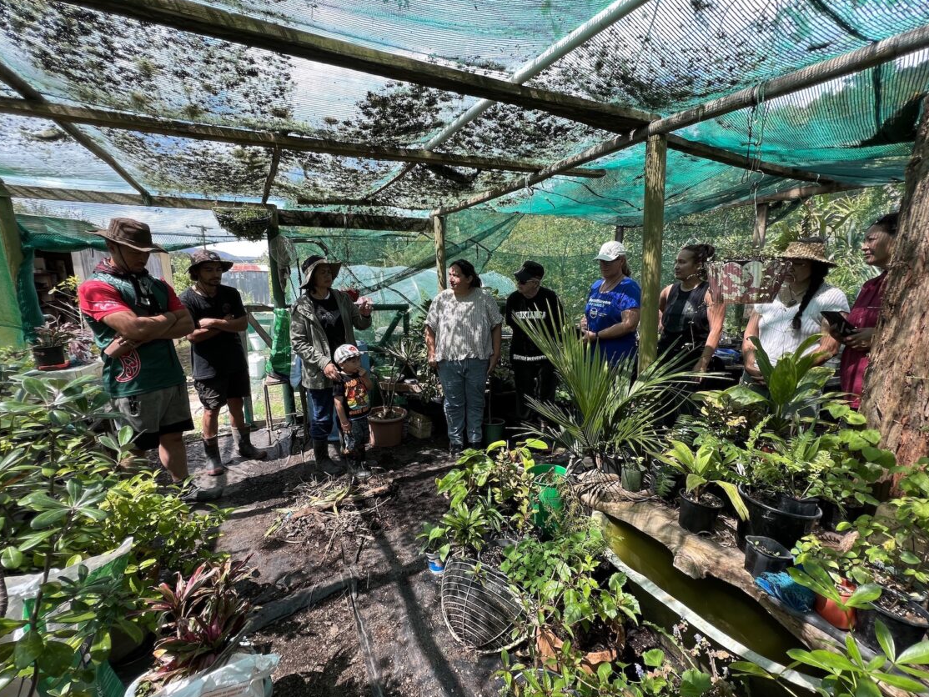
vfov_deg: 85.7
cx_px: 468
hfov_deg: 102.0
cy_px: 355
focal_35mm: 14
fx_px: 376
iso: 32
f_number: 1.8
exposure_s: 1/208
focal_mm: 1.57
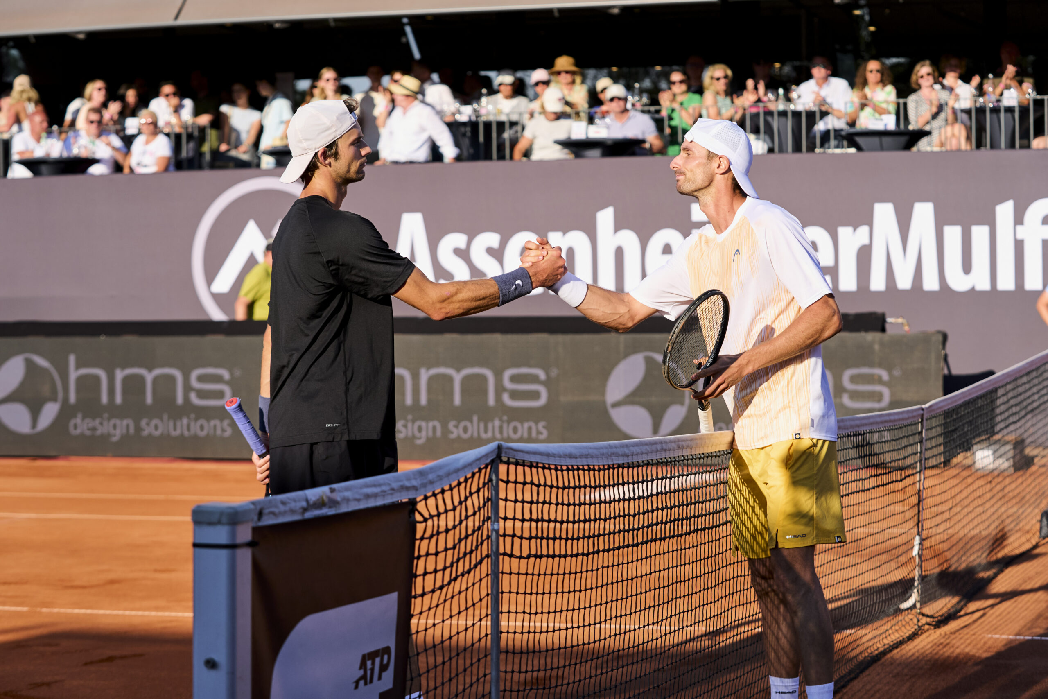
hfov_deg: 23.9
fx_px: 2474
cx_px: 524
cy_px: 350
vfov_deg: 16.1
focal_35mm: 85
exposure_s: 1/3200
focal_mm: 85
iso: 640
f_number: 4.5
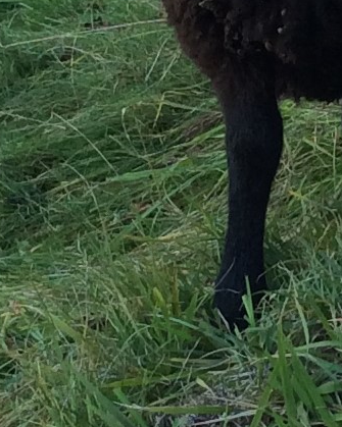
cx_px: 383
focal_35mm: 96
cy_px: -167
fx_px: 1215
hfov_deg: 15.6
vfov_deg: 18.3
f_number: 2.4
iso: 32
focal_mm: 3.3
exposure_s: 1/211
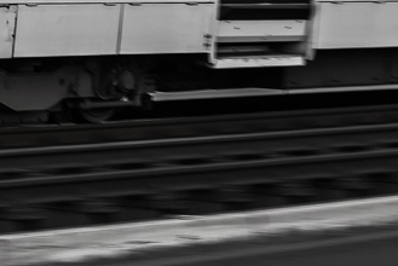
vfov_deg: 5.6
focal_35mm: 246
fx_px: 2722
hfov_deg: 8.0
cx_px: -368
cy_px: -83
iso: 100
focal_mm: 50
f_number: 11
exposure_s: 1/50
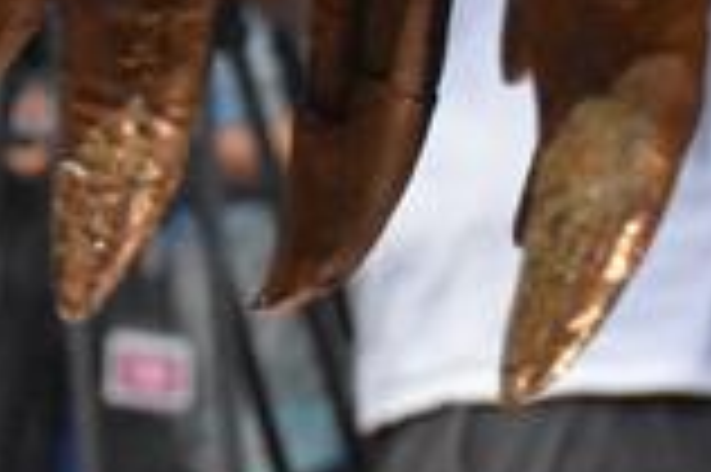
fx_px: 8785
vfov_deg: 3.1
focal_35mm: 445
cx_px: -423
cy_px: 607
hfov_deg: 4.6
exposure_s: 1/60
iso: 8000
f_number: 5.3
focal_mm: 65
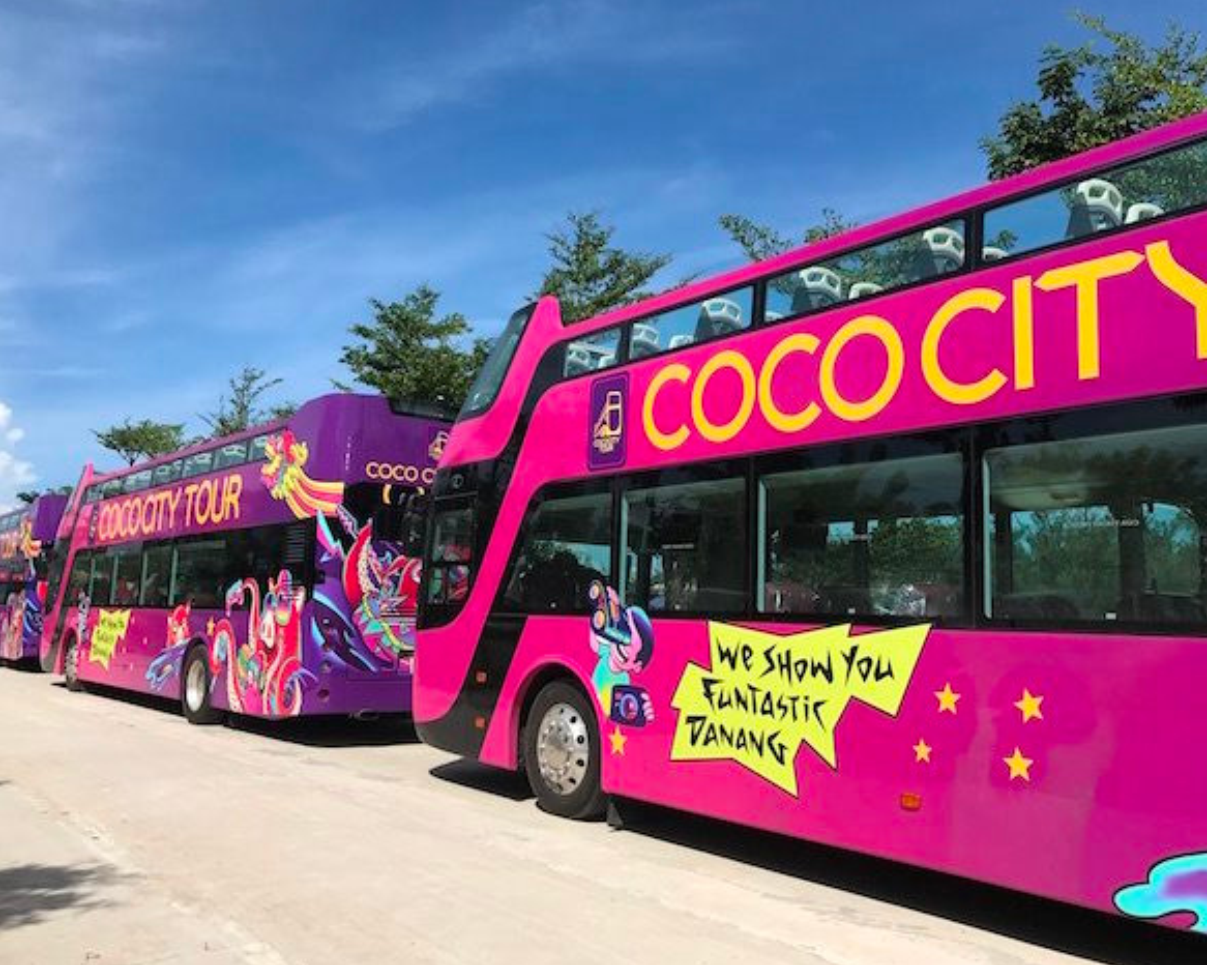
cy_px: 478
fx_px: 1071
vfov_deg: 48.5
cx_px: 627
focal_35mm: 30
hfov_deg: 58.8
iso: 20
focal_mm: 3.99
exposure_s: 1/3096
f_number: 1.8
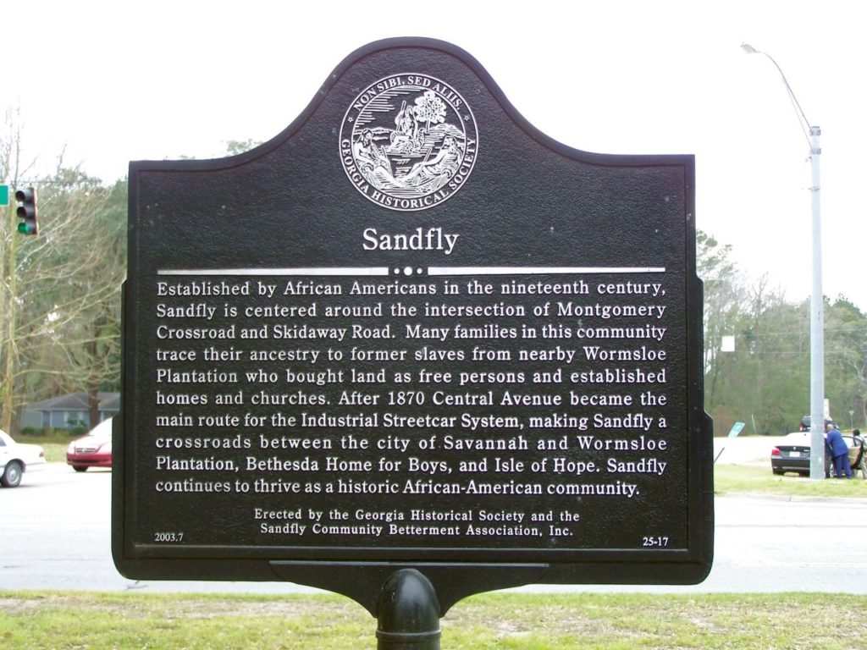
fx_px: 1478
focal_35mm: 59
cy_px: 325
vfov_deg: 24.8
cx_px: 434
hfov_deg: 32.7
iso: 64
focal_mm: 9.8
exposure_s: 1/60
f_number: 3.1
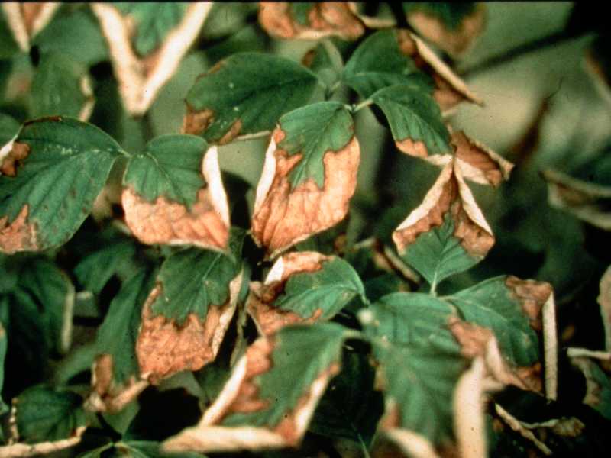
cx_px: 306
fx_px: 1341
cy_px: 229
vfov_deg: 19.4
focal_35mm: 76
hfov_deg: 25.7
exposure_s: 1/104
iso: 100
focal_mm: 15.8
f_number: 5.5
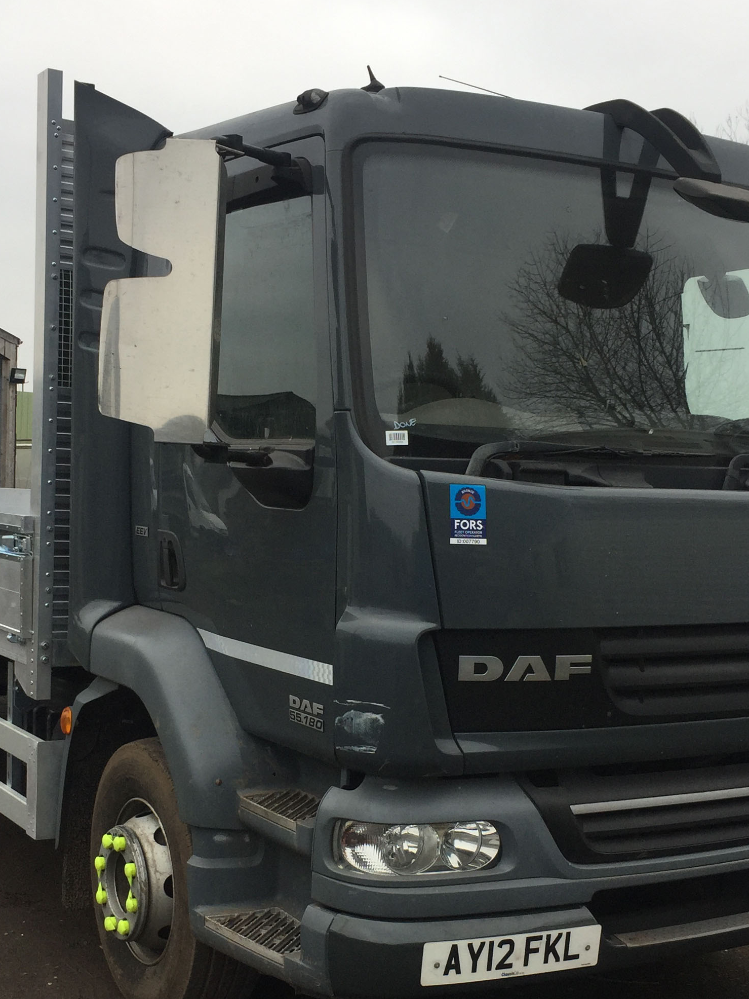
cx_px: 341
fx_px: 1385
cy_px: 608
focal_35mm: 48
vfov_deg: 39.5
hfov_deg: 30.3
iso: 32
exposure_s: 1/168
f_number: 2.2
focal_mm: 4.15
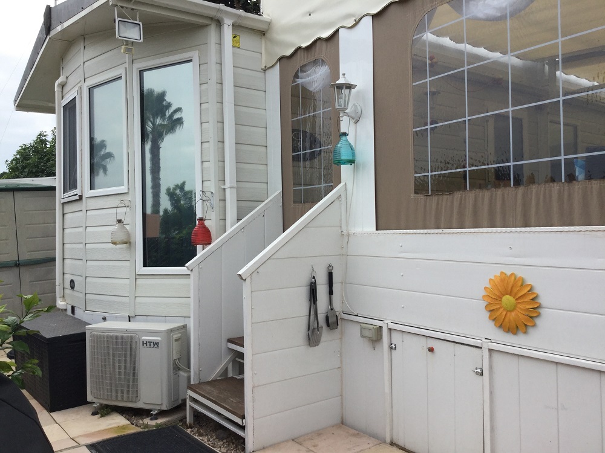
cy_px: 226
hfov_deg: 58.4
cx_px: 302
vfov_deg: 45.4
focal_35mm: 31
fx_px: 542
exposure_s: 1/367
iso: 25
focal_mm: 3.3
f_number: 2.4
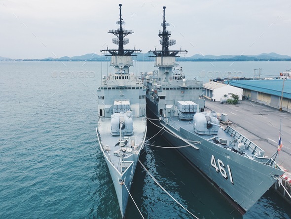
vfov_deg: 48.3
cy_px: 110
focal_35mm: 29
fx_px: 244
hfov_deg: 61.6
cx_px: 146
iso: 25
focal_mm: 4.15
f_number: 2.2
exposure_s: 1/565
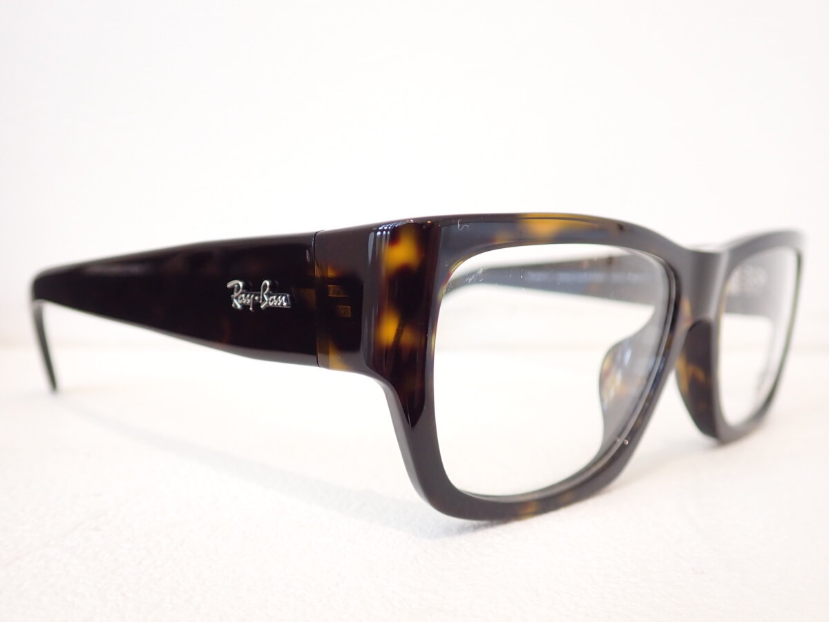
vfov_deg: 44.2
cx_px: 414
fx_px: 766
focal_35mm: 32
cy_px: 311
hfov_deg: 56.8
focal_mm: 5.79
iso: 200
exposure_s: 1/50
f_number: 2.4
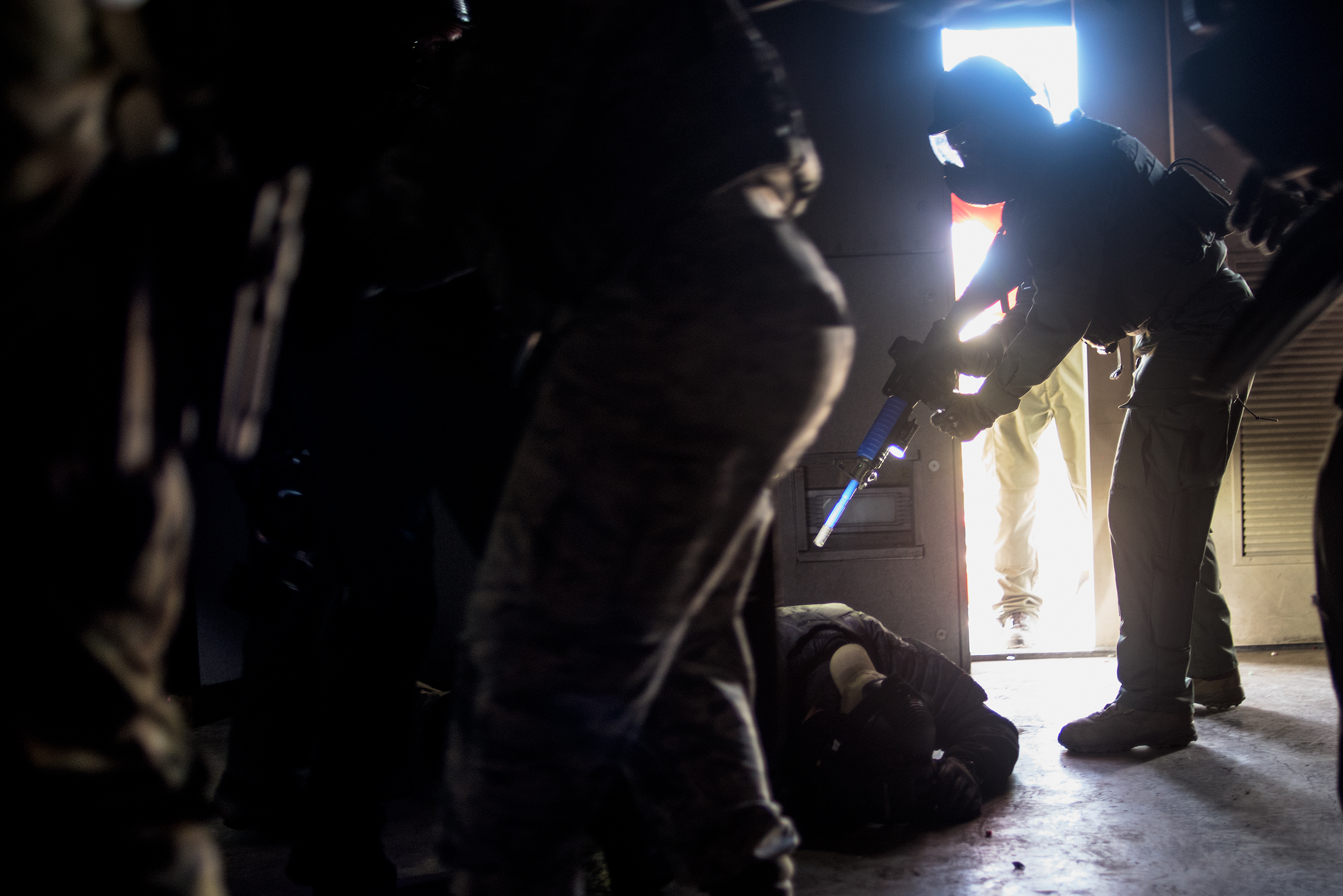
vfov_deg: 31.2
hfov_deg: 45.4
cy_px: 522
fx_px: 1605
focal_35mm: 43
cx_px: 724
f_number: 2
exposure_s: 1/60
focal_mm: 35
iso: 1250
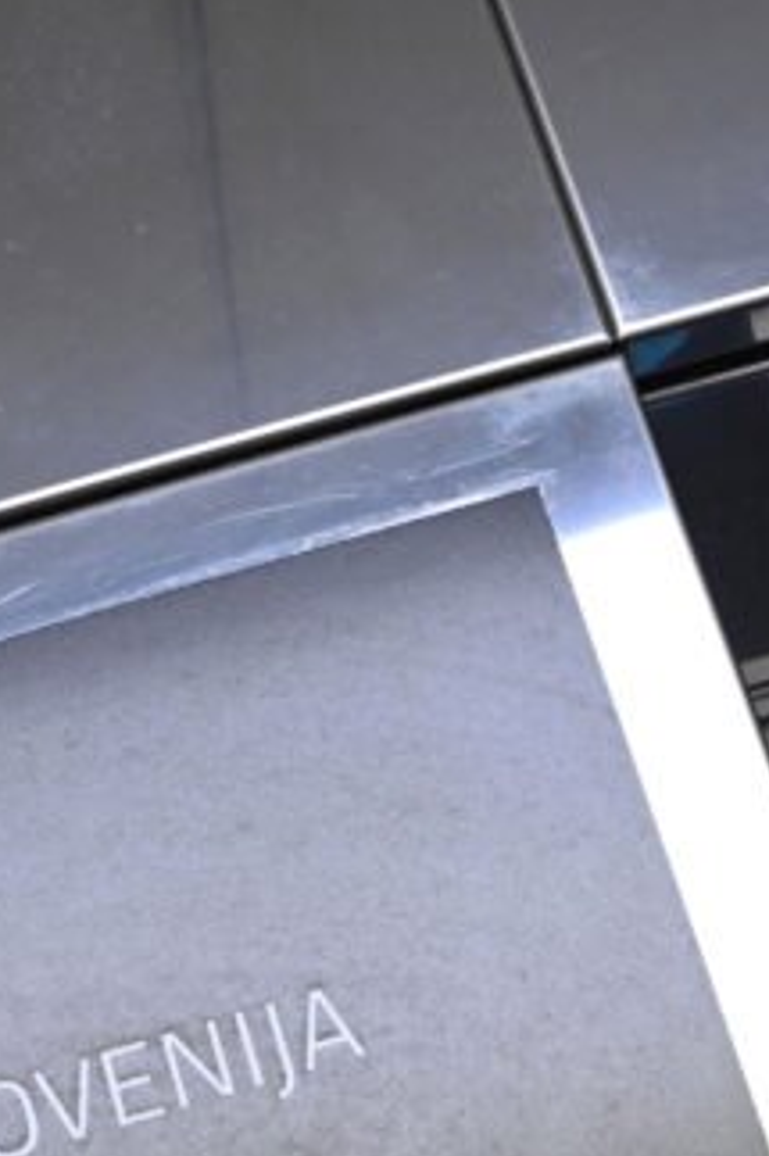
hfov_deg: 14.8
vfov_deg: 21.6
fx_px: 2951
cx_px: 494
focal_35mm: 92
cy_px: 1086
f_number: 7.1
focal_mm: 29
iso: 1600
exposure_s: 1/200
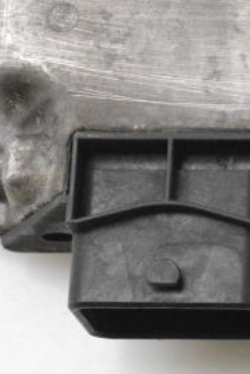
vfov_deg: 8.1
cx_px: 453
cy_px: -48
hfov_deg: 5.4
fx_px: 2622
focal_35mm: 252
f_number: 9
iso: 6400
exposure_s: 1/320
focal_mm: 46
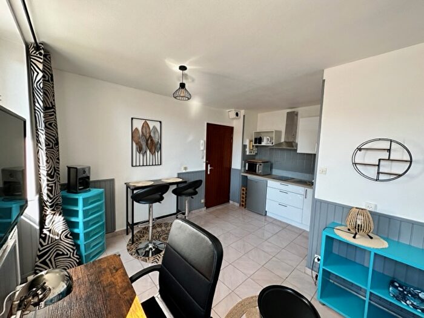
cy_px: 159
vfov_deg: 85.7
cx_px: 212
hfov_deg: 102.1
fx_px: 171
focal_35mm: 14
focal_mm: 2.22
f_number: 2.2
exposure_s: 1/99
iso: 100
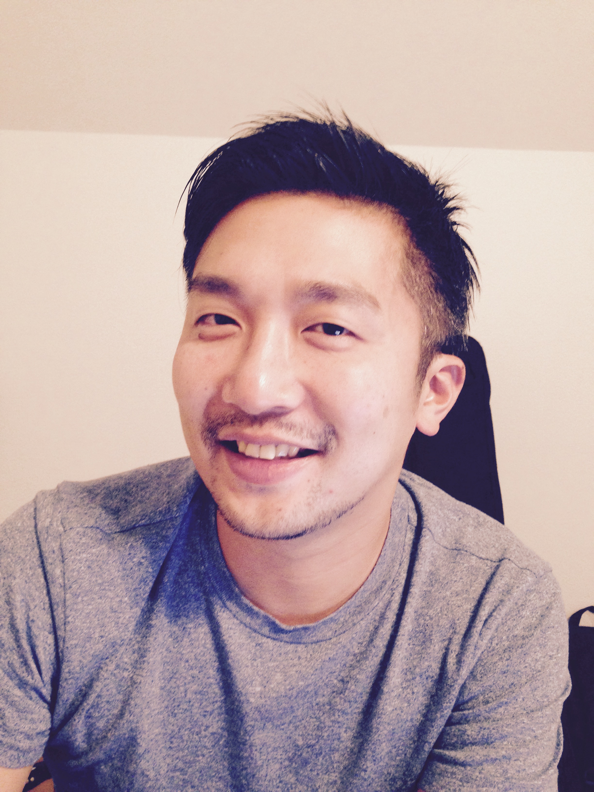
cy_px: 396
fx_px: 755
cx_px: 297
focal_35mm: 33
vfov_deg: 55.4
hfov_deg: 42.9
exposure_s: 1/20
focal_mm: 4.12
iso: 320
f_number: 2.4
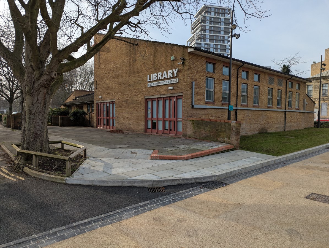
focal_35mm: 24
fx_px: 228
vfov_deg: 56.9
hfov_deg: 71.5
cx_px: 164
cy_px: 124
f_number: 1.85
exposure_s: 1/1572
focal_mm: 6.81
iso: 42
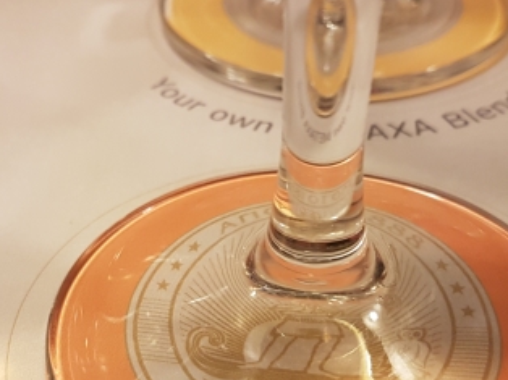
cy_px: 295
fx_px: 851
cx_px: 217
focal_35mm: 58
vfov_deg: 24.8
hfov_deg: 33.2
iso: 160
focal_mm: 4.2
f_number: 1.7
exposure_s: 1/25
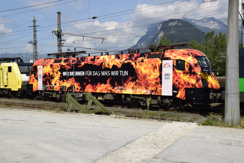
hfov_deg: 43.6
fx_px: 305
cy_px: 82
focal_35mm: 45
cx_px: 122
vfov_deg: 29.9
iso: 100
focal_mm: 30
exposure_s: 1/200
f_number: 11
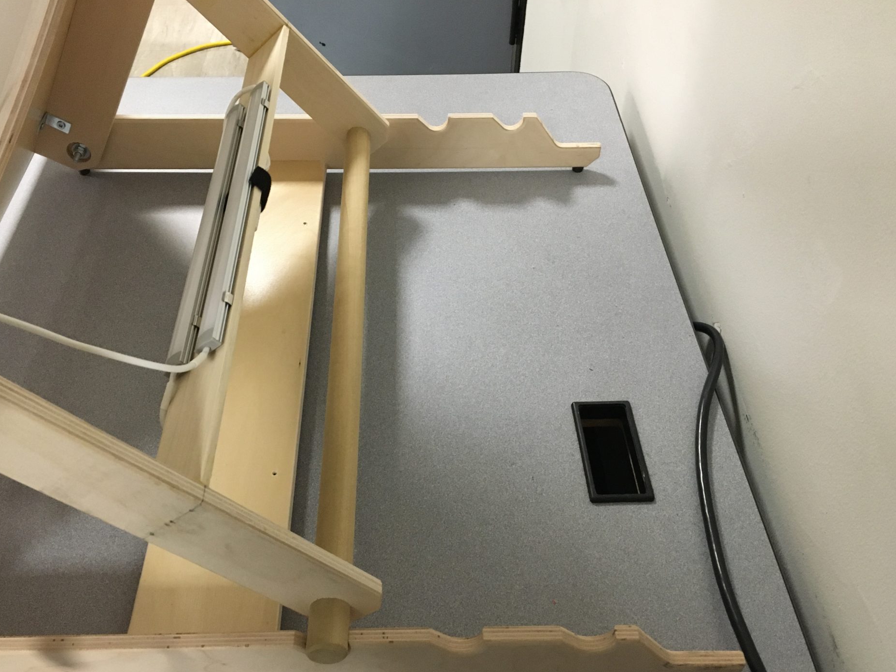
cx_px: 425
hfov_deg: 56.8
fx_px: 828
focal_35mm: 32
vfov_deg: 44.1
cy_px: 367
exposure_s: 1/20
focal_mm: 4.15
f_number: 2.2
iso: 200
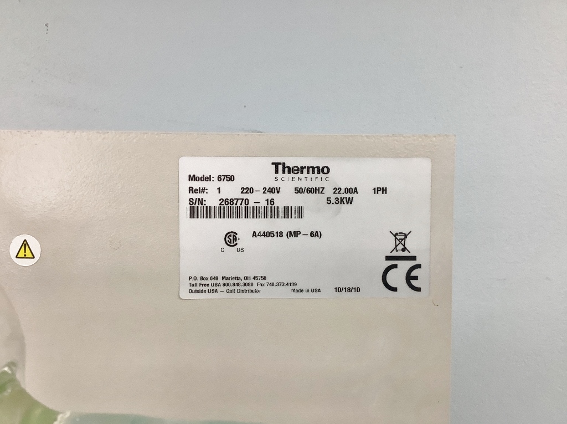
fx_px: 507
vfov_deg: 45.3
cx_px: 284
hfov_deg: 58.4
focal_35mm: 31
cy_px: 212
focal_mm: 3.3
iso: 100
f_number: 2.4
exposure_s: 1/60
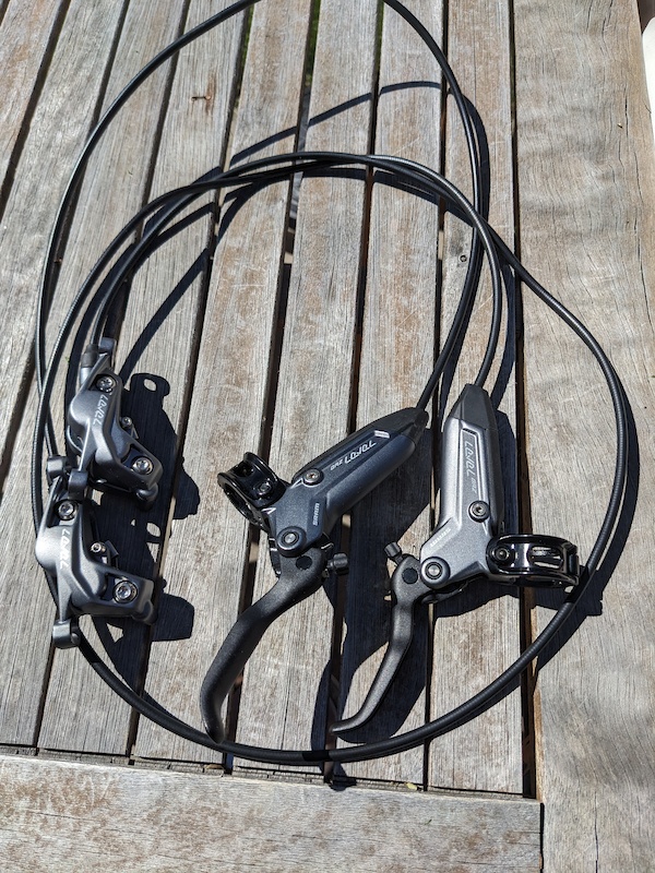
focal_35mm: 27
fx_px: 681
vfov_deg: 65.3
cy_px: 436
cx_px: 328
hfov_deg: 51.4
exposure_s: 1/5848
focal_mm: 4.38
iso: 55
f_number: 1.73
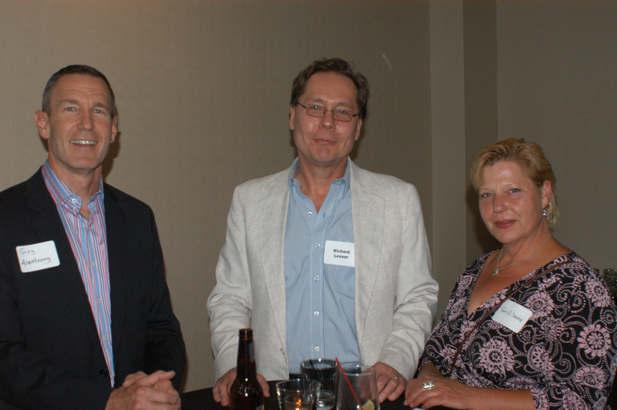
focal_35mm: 42
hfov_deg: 46.4
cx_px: 308
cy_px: 205
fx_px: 719
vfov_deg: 31.8
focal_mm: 28
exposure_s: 1/60
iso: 800
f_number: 5
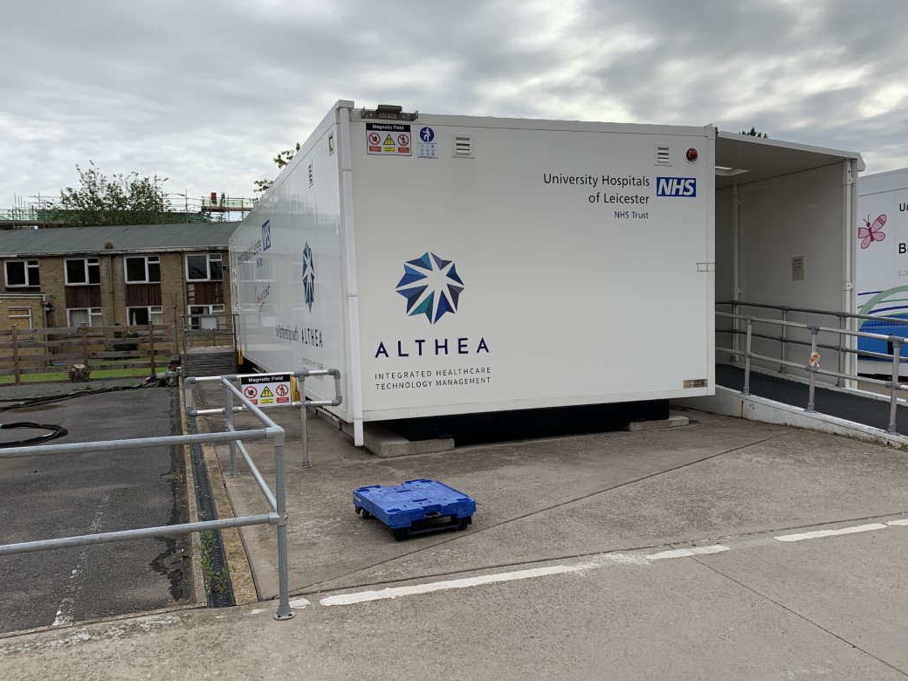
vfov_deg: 46.8
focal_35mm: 30
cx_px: 486
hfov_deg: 59.9
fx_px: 787
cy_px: 365
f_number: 1.8
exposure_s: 1/2033
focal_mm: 4.25
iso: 25
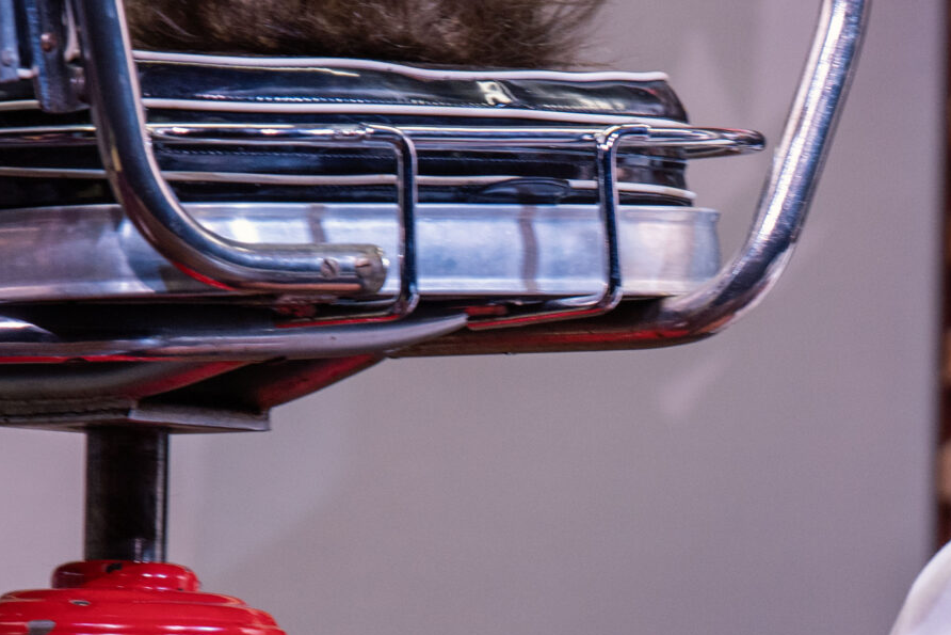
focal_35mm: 459
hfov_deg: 4.5
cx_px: 1065
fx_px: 12126
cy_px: 617
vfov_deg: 3.0
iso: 1250
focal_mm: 200
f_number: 4
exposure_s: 1/100
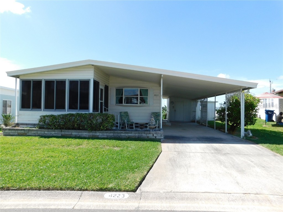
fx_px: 188
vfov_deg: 58.9
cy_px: 106
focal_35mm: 23
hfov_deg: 73.9
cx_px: 142
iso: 125
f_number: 3
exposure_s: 1/1000
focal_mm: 4
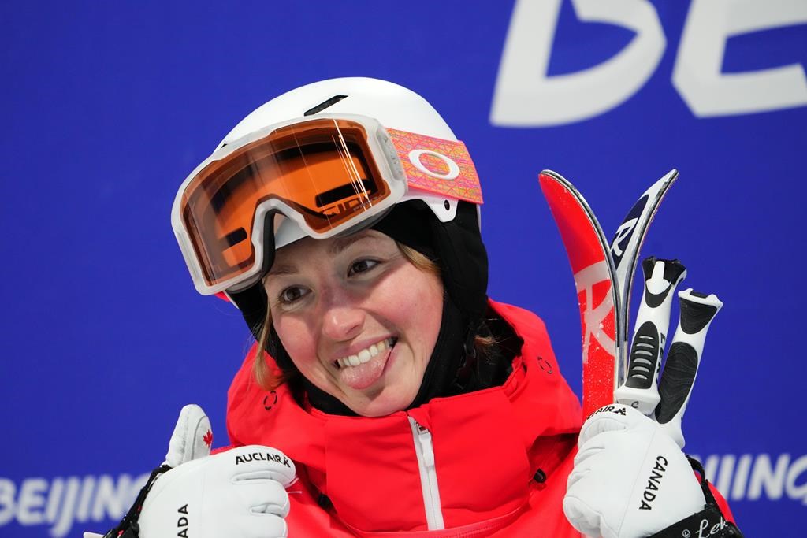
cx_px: 404
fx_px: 8250
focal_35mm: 368
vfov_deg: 3.7
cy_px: 269
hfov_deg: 5.6
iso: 4000
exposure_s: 1/1000
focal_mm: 368
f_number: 6.3
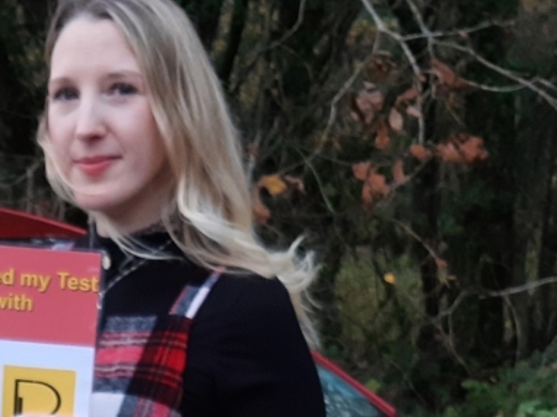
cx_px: 22
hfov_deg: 18.8
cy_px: 712
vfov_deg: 13.3
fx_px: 1640
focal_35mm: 102
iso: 80
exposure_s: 1/100
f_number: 1.7
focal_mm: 3.93
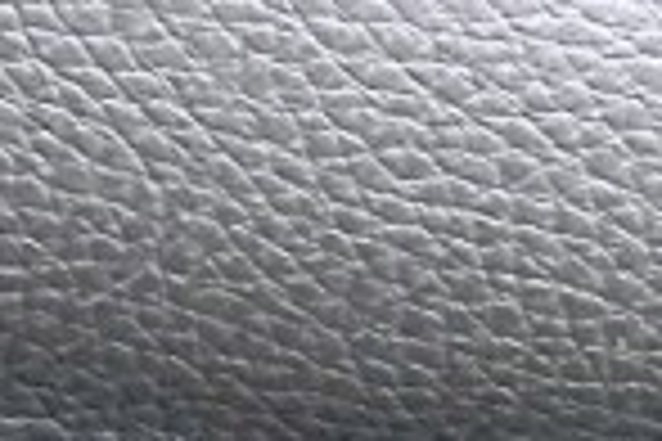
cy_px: 1539
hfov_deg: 5.9
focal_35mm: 348
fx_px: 6399
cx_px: 896
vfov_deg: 3.8
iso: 640
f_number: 1.78
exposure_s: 1/30
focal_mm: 6.86
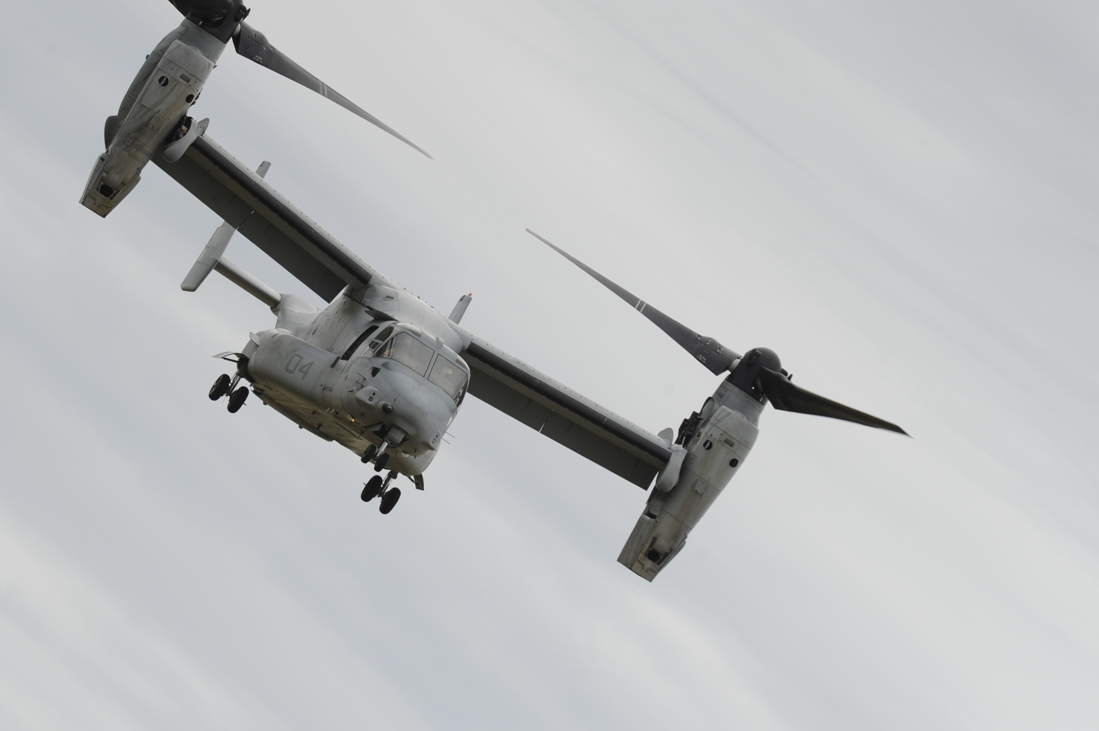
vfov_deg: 3.5
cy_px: 293
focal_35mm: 389
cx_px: 404
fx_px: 11867
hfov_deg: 5.3
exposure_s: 1/800
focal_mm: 280
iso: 320
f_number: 8
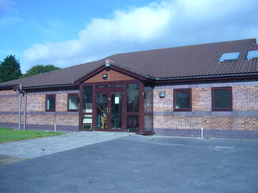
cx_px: 129
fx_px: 261
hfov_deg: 52.6
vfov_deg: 40.7
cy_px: 96
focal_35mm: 35
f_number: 5.6
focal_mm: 5.8
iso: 100
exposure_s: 1/500
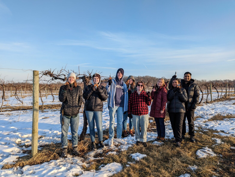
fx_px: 163
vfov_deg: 56.9
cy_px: 88
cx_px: 118
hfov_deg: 71.5
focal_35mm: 24
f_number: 1.85
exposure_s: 1/814
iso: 36
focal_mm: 6.81
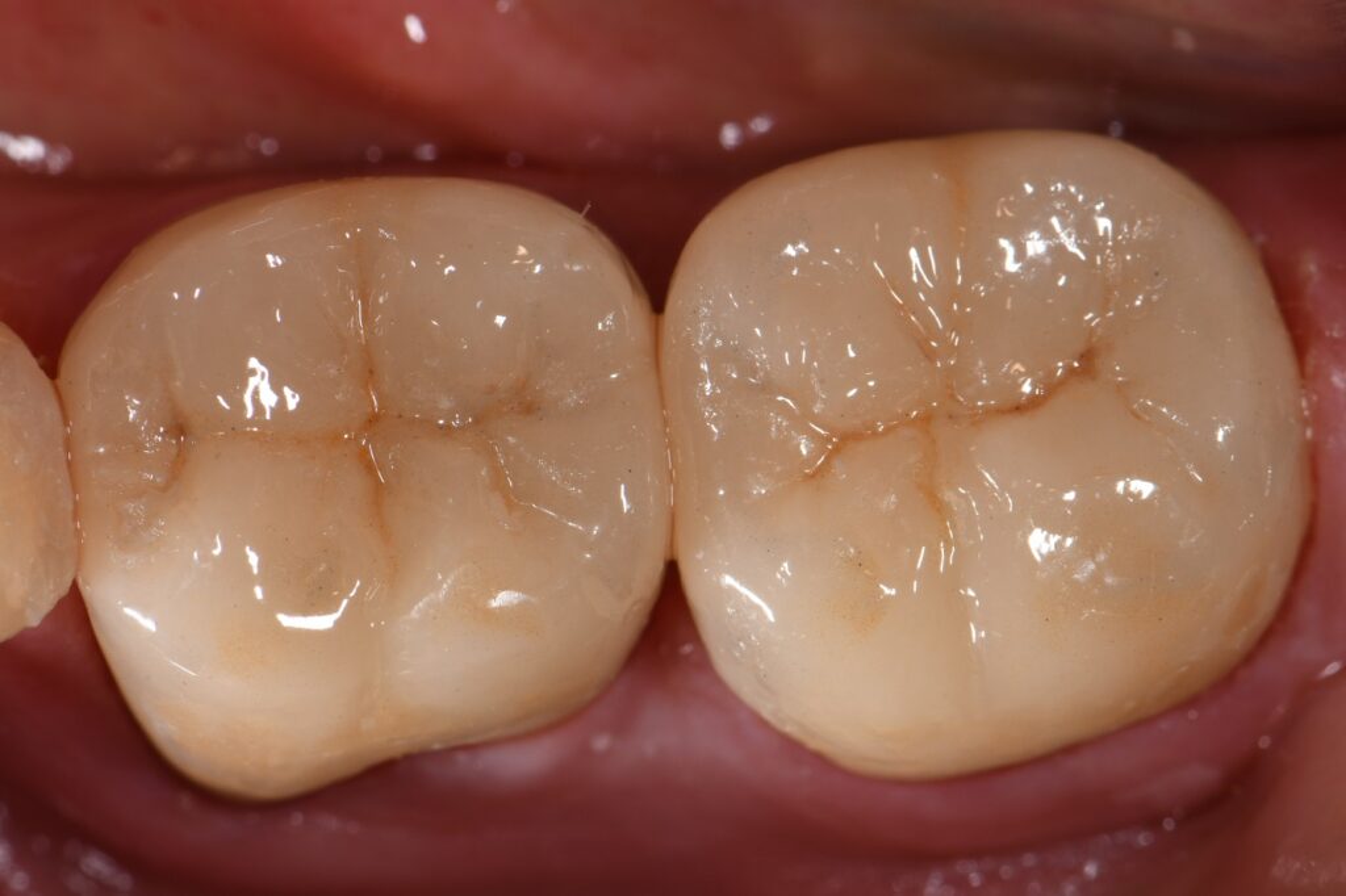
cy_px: 448
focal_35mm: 157
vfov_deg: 8.7
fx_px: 5868
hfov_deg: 13.1
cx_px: 673
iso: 200
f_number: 32
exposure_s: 1/160
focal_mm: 105
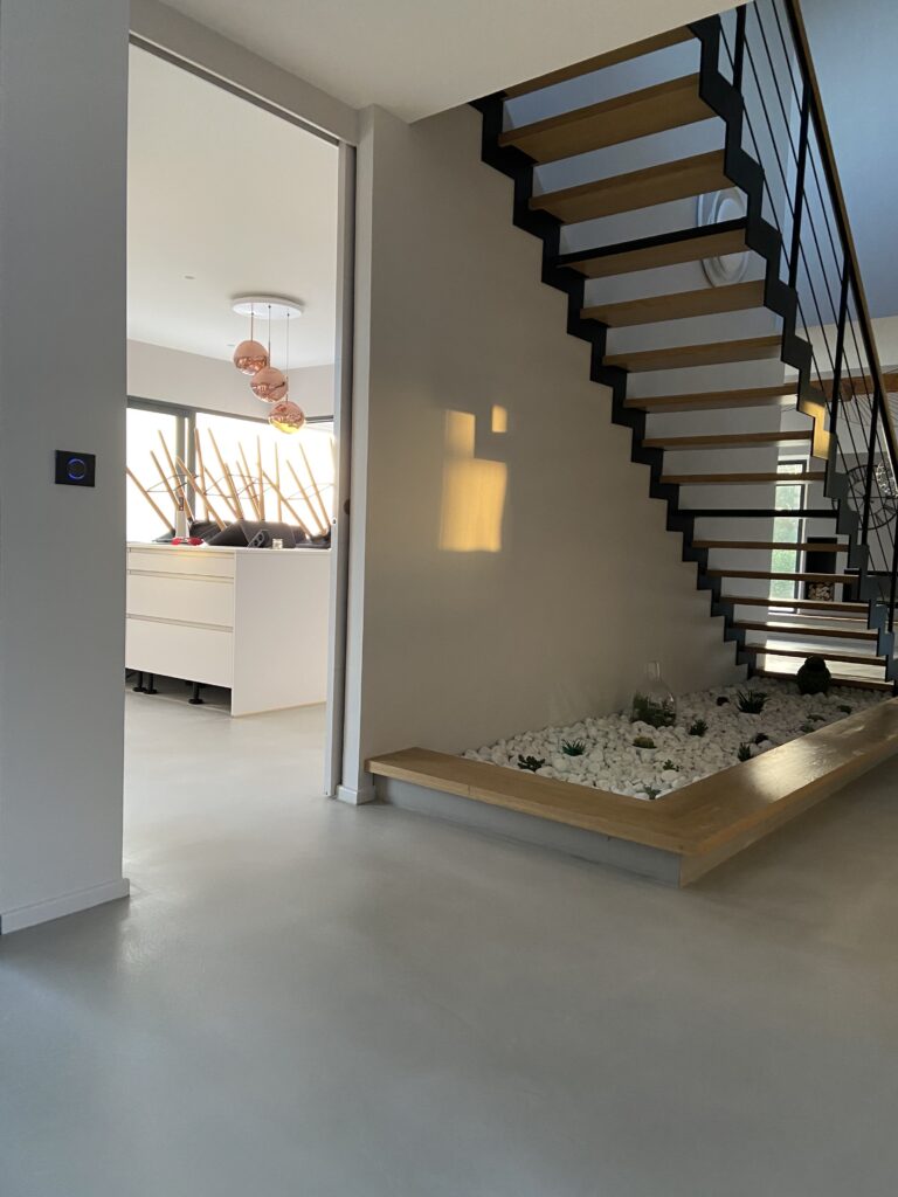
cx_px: 449
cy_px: 598
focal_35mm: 26
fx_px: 899
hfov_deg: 53.1
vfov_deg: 67.3
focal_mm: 4.25
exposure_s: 1/60
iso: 200
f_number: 1.8
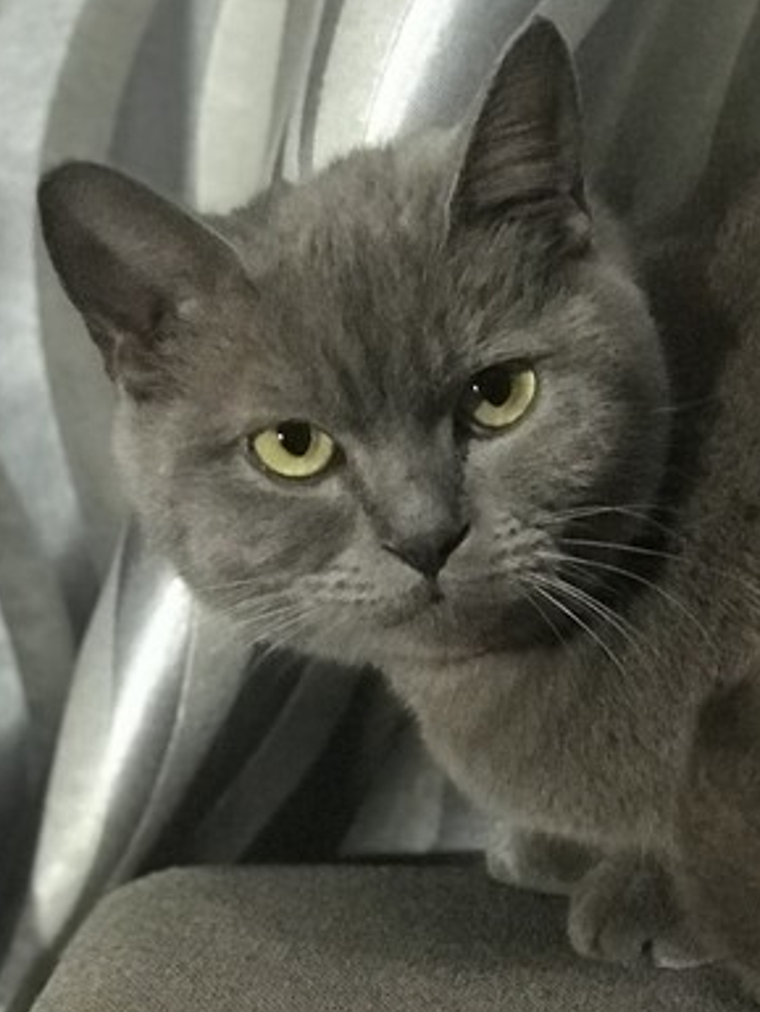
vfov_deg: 14.3
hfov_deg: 10.7
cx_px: 694
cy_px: 630
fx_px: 4038
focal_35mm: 138
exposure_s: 1/50
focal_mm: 6.6
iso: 1250
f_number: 2.8
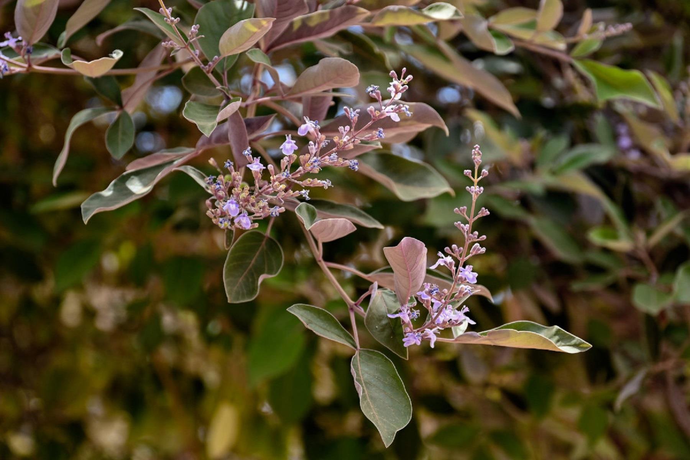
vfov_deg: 10.0
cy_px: 230
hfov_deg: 15.0
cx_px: 345
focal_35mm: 136
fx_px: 2616
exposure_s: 1/250
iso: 220
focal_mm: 91
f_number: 5.6
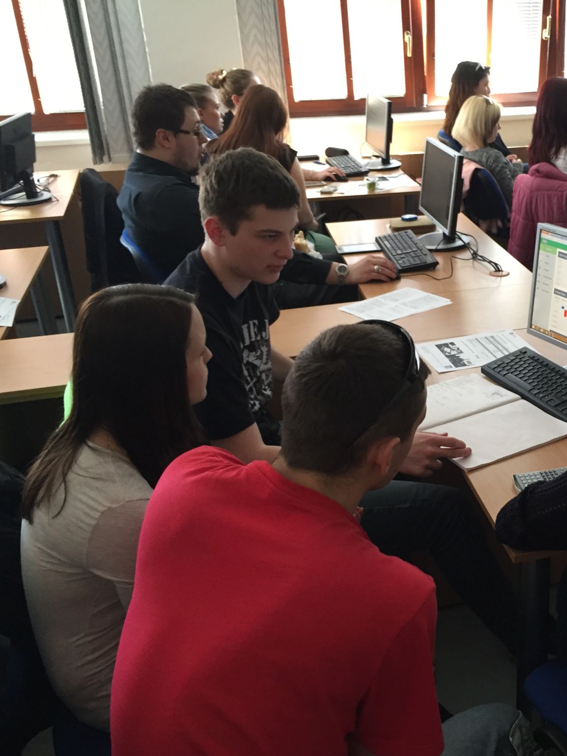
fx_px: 852
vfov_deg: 47.9
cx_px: 484
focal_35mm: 39
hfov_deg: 35.2
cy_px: 379
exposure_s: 1/30
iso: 125
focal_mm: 4.15
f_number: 2.2
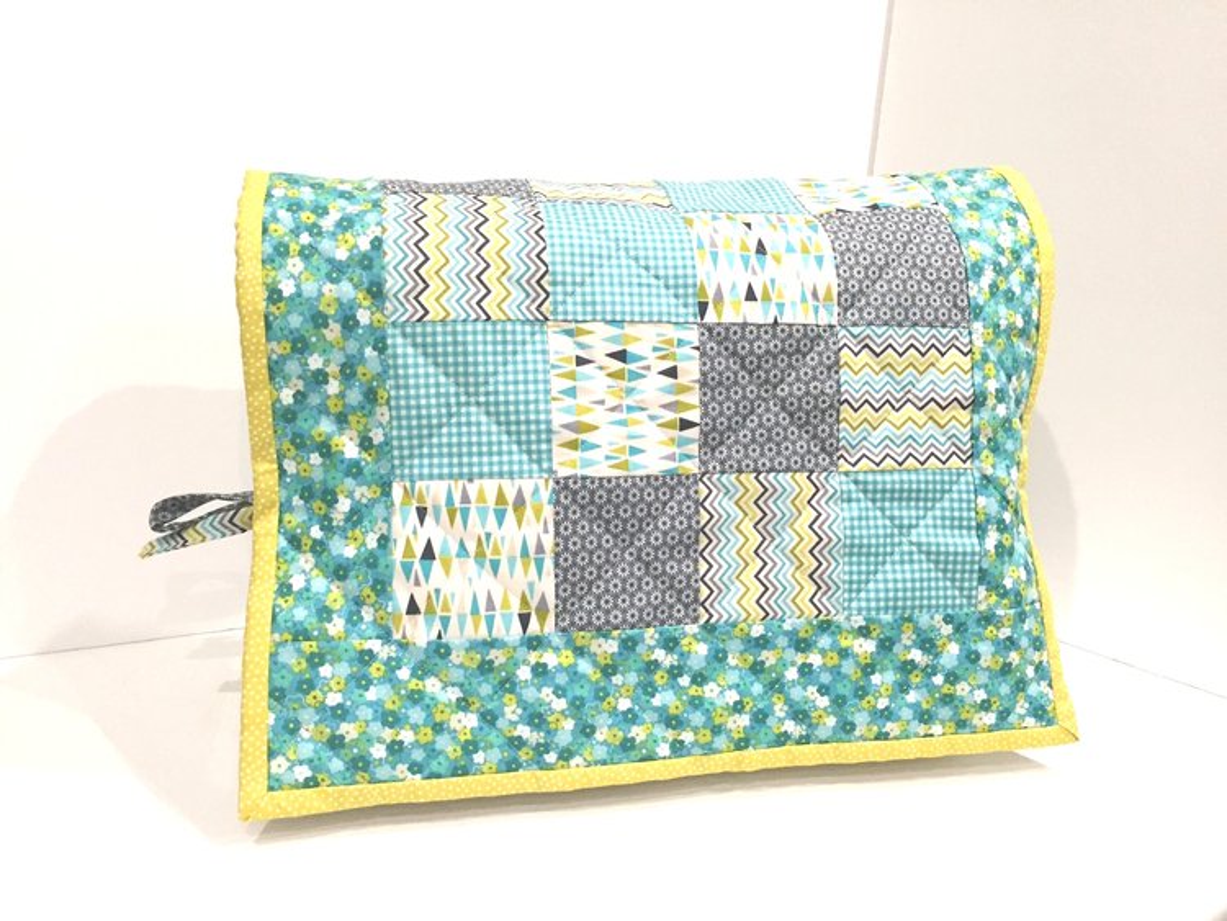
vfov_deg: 48.3
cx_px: 614
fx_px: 1028
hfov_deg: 61.6
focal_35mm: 29
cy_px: 460
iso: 160
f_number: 2.2
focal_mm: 4.15
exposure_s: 1/33
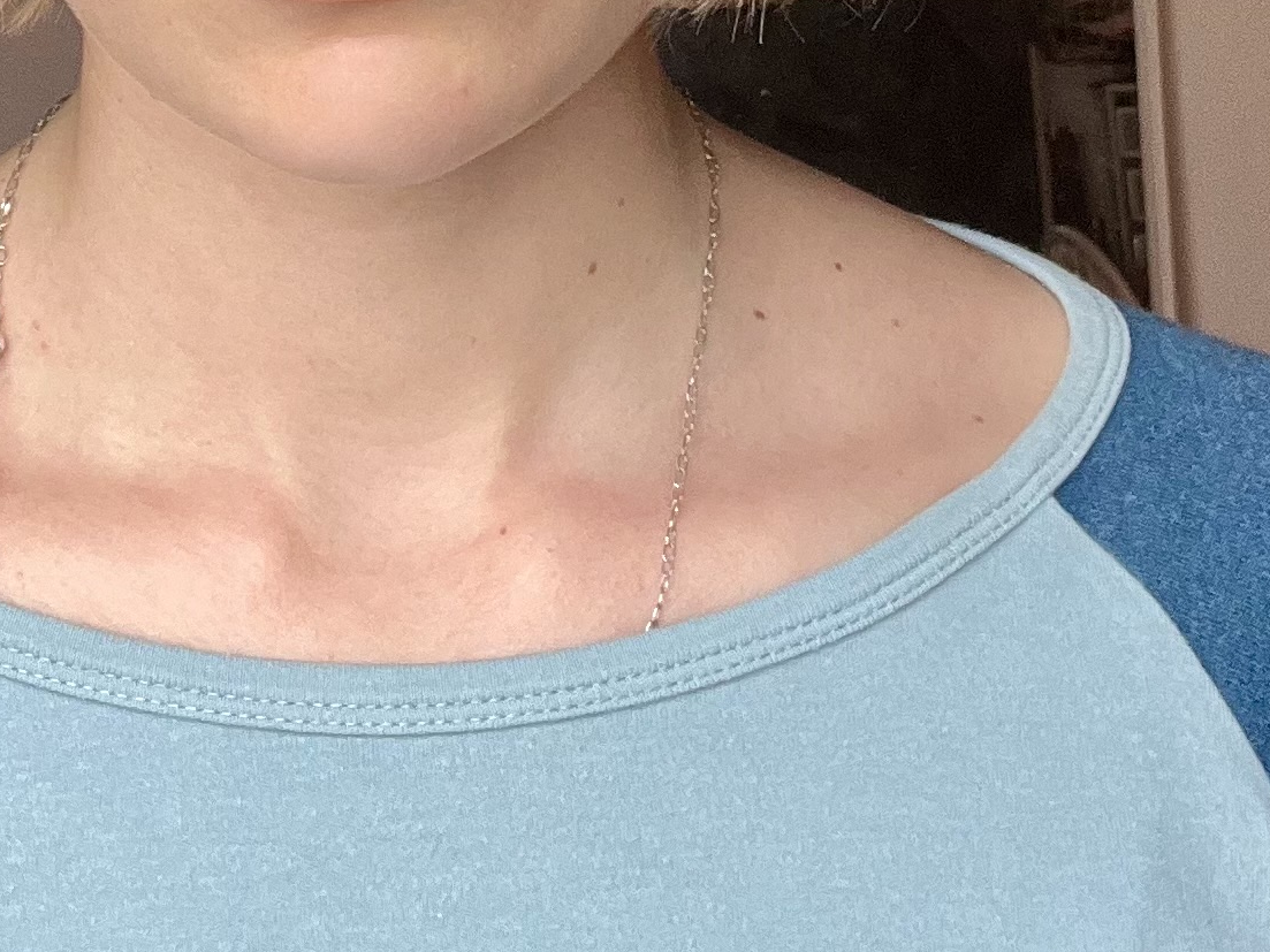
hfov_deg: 23.1
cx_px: 382
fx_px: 3081
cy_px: -571
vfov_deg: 15.8
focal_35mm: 84
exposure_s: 1/73
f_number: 2.2
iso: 40
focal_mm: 2.71
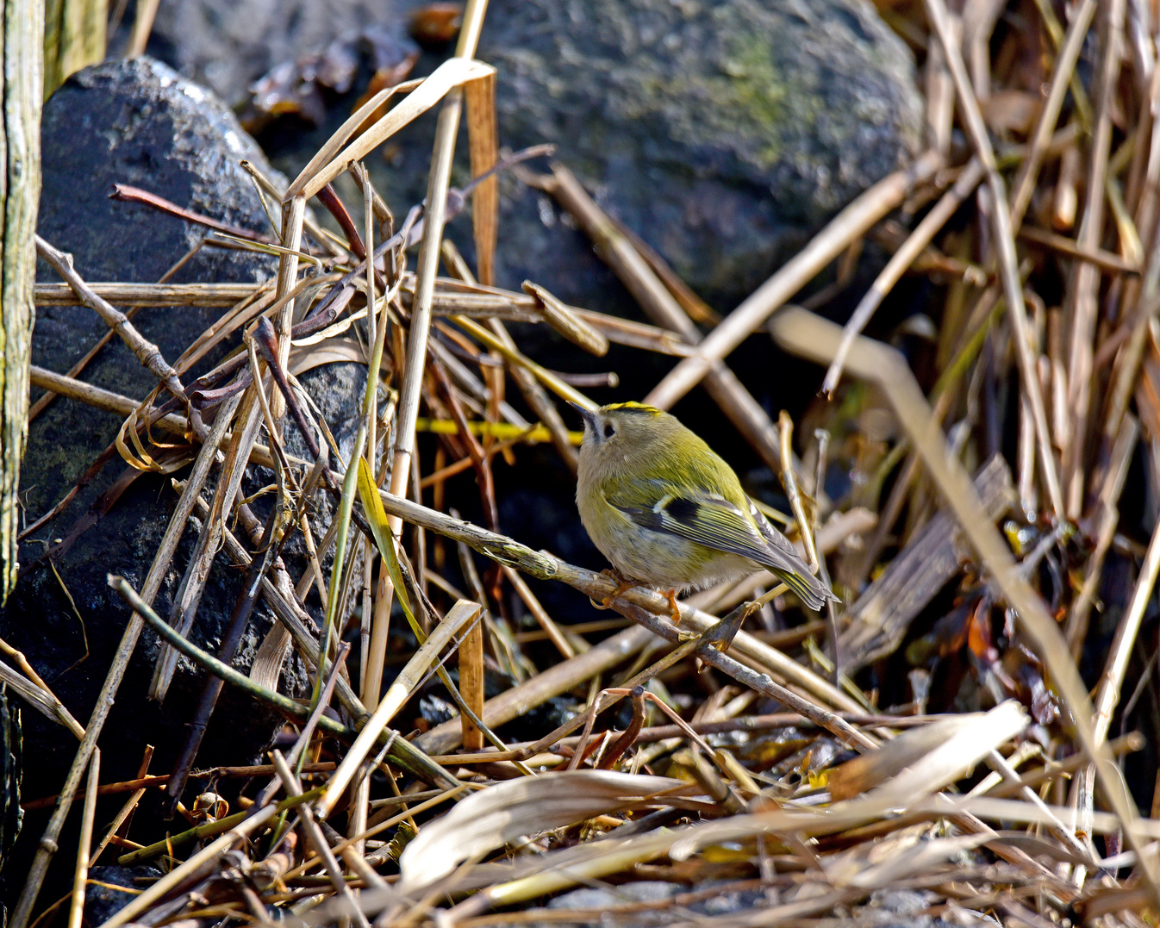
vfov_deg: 2.3
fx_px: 23244
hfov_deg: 2.9
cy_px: 464
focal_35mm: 677
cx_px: 608
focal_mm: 600
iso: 720
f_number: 6.3
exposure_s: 1/1250
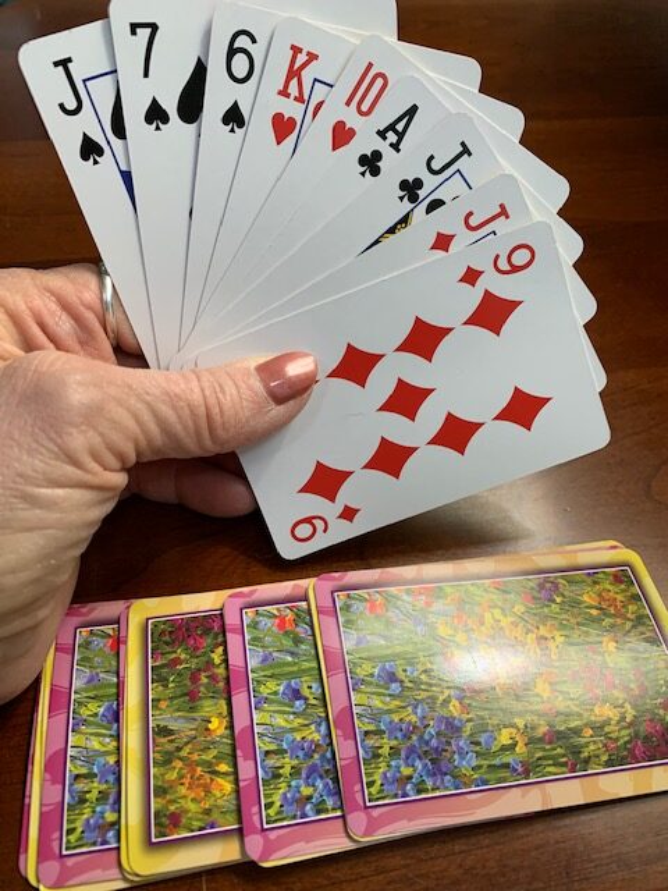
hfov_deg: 53.1
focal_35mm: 26
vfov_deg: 67.3
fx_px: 669
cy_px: 446
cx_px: 334
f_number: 1.8
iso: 125
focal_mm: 4.25
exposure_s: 1/60
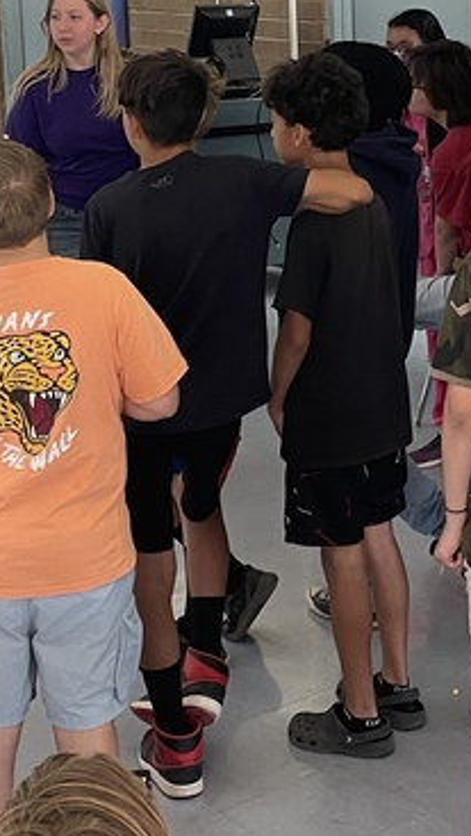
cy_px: 155
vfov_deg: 26.3
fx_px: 1750
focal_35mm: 79
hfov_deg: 15.1
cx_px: 448
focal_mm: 4.2
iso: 125
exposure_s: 1/60
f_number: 1.6
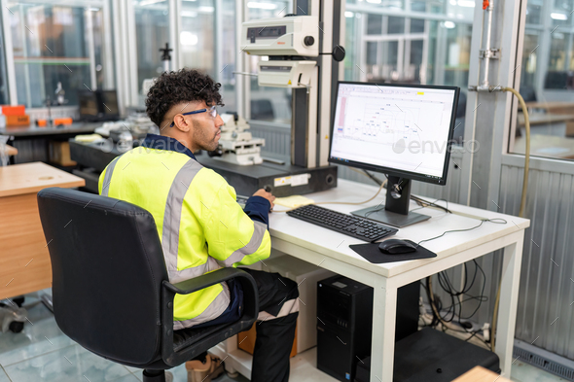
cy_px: 191
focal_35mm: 35
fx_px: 558
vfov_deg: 37.8
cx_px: 287
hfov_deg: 54.4
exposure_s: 1/640
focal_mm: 35
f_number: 1.4
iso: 1000
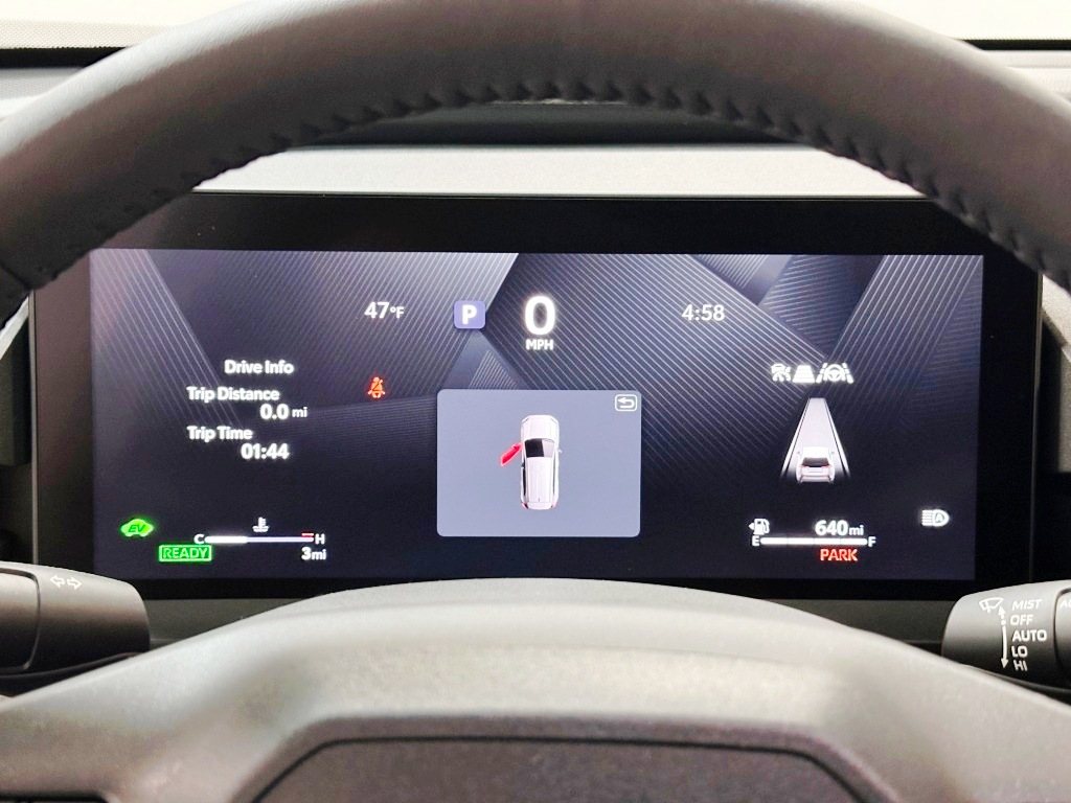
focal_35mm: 48
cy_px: 402
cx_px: 536
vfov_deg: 30.3
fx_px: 1485
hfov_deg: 39.7
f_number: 1.78
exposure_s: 1/25
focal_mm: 6.86
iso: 640
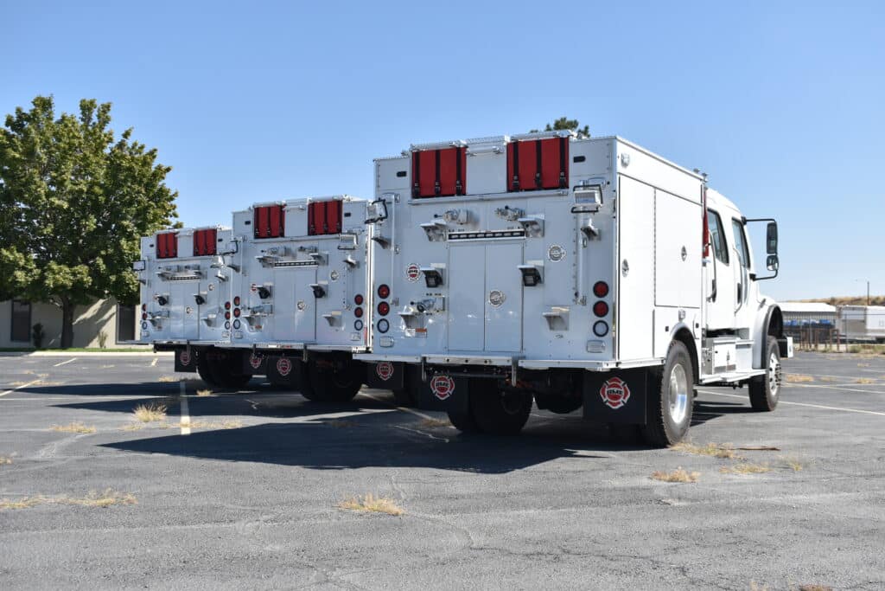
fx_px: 922
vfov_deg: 35.5
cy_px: 296
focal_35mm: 38
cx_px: 442
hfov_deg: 51.3
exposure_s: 1/320
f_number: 6.3
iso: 100
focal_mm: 25
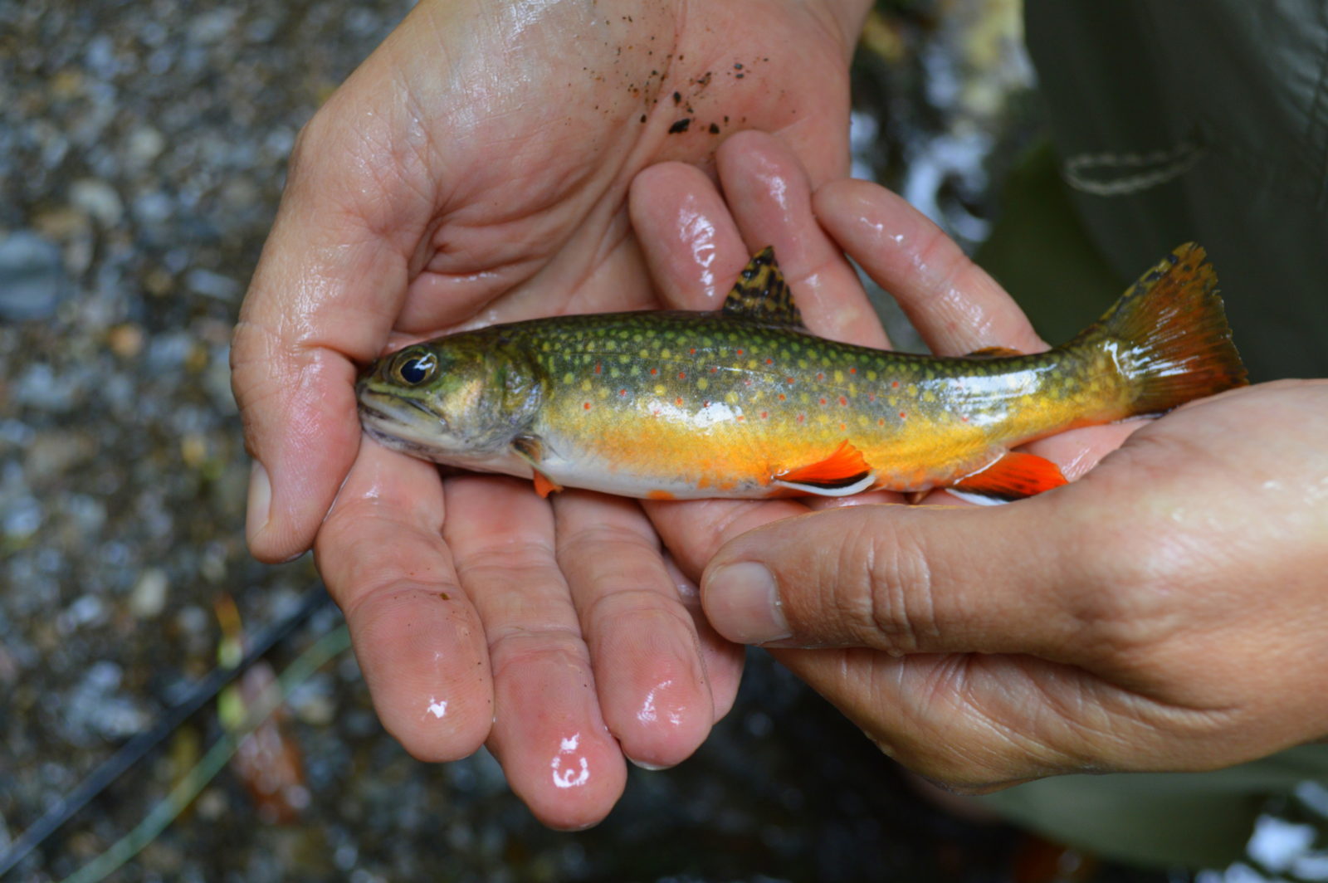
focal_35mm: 48
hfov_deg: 41.1
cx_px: 664
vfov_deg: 28.0
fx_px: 1769
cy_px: 442
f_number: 5.6
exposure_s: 1/125
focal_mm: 32
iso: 400
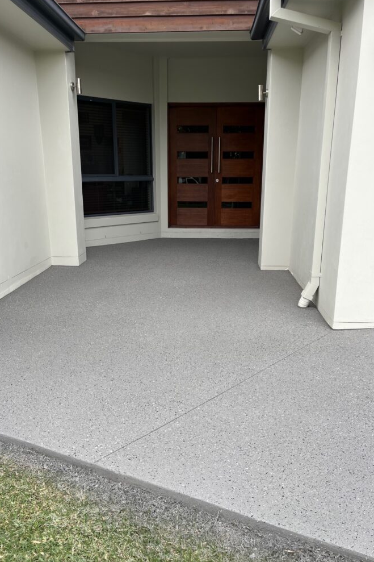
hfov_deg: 46.4
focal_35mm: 28
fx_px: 436
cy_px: 283
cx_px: 184
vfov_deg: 65.5
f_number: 1.6
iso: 40
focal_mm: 5.1
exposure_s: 1/169
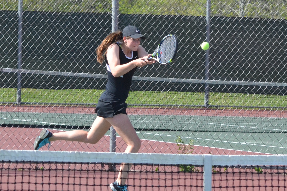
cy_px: 96
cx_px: 144
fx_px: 1459
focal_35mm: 183
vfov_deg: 7.5
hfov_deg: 11.2
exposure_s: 1/2000
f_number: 7.1
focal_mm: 122
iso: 1600
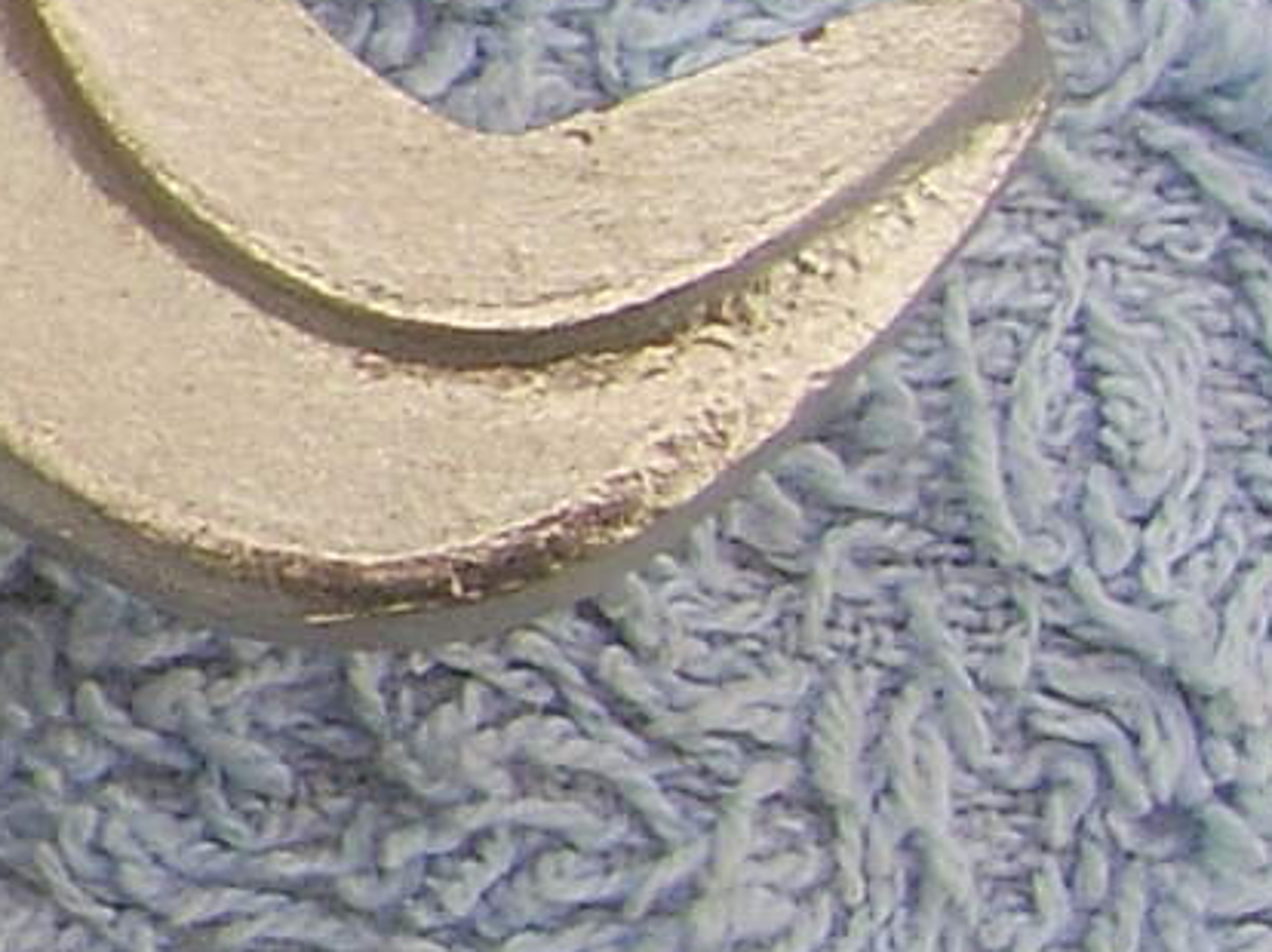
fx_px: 8740
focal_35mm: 238
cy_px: 64
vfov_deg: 6.2
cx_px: -2621
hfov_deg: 7.3
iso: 50
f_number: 6.4
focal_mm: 7.8
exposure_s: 1/125
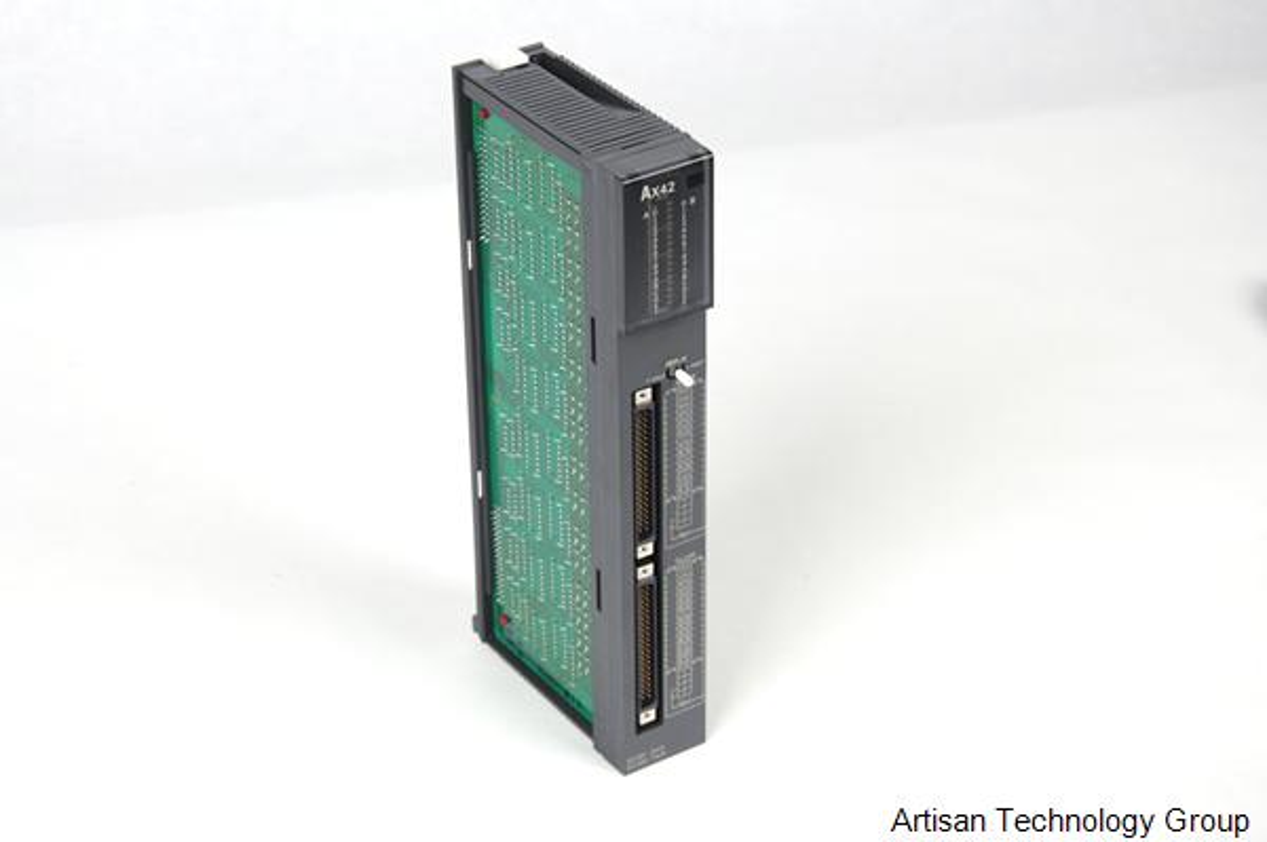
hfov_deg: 21.9
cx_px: 634
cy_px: 421
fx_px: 3270
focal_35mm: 93
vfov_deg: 14.7
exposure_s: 1/200
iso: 200
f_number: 10
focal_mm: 62
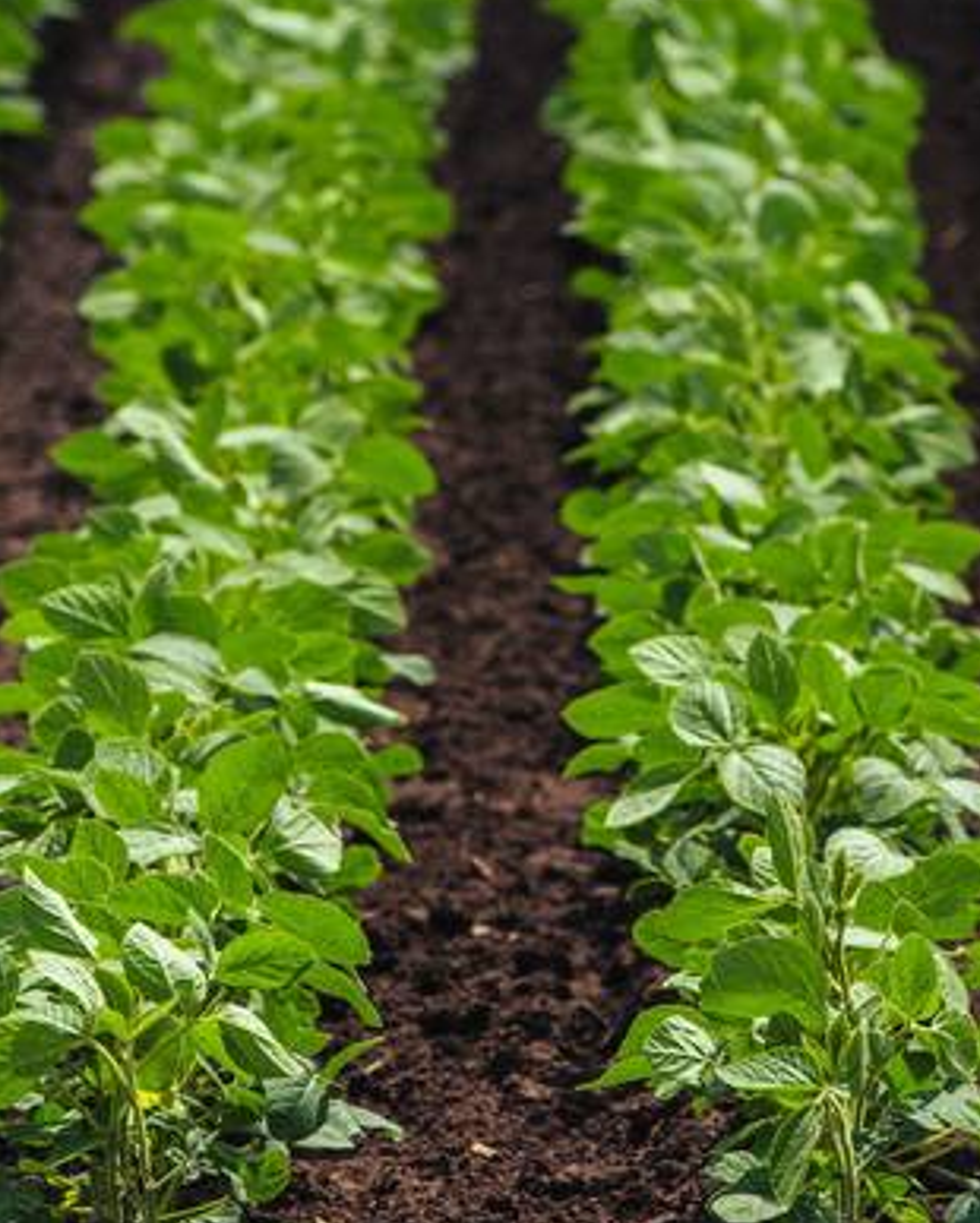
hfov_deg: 3.0
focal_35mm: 524
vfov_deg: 3.7
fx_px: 18983
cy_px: 471
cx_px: 779
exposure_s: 1/320
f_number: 6.3
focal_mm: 200
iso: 50
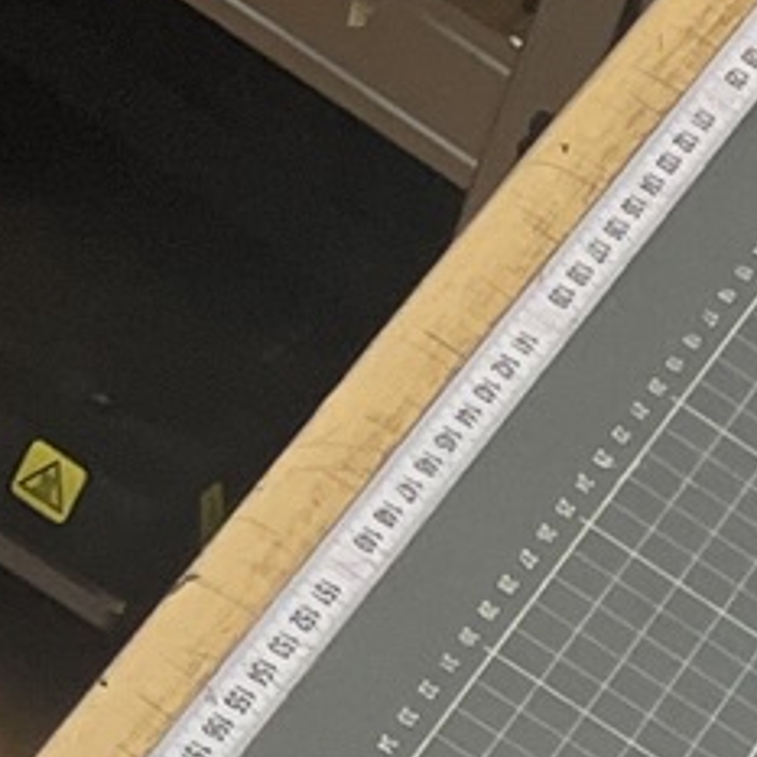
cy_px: 3044
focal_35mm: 197
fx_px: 4874
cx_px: 1556
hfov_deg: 8.4
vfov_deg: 6.8
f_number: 1.6
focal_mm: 4.2
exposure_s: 1/100
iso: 64
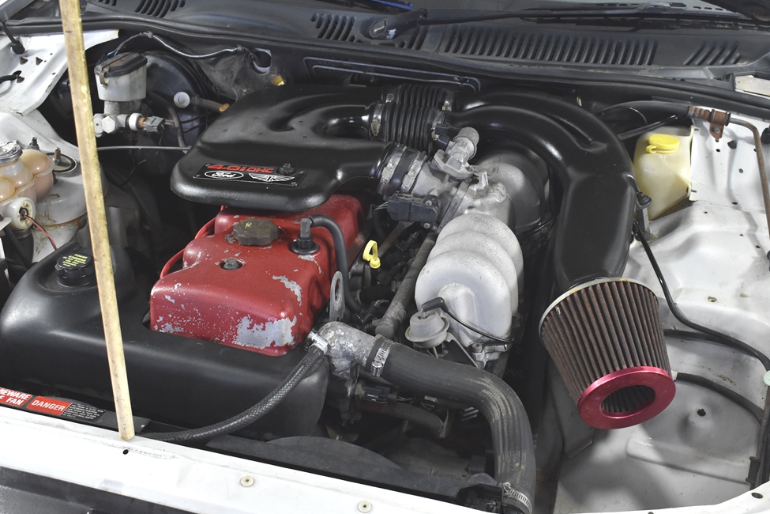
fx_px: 909
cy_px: 252
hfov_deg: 45.9
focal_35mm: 43
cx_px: 401
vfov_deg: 31.5
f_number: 7.1
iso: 1600
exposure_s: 1/200
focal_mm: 27
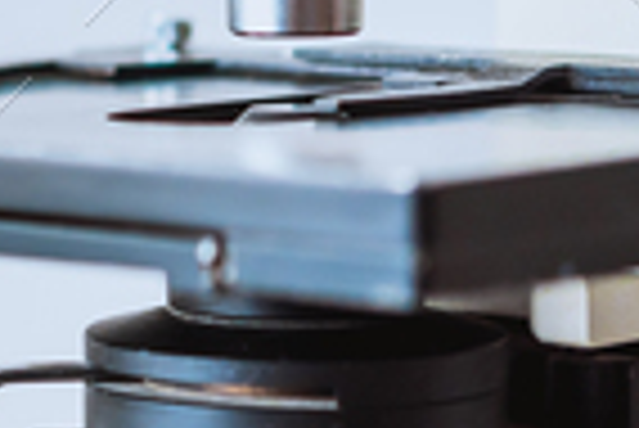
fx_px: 4424
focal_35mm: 249
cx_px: -324
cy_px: -54
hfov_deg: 8.1
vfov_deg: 5.5
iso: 320
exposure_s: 1/125
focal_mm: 60
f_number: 3
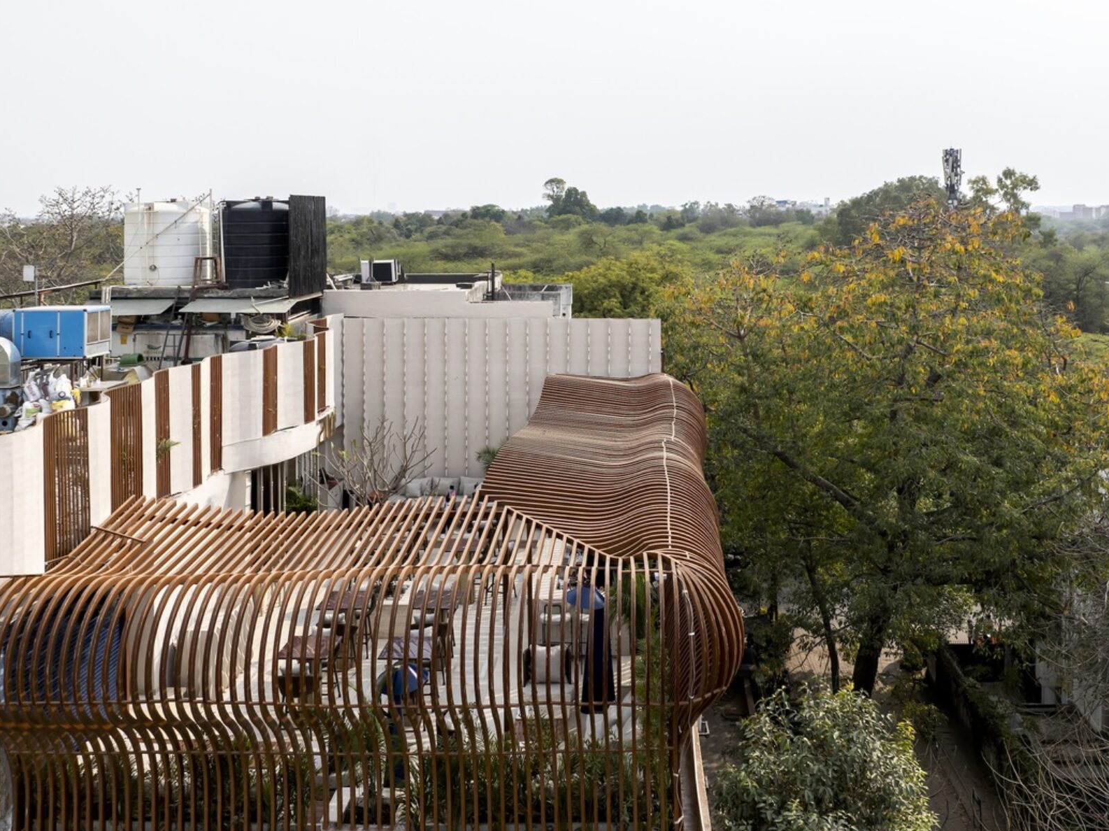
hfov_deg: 58.1
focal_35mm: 31
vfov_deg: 45.3
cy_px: 369
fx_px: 993
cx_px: 647
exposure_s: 1/2500
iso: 210
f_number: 2.8
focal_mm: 12.29
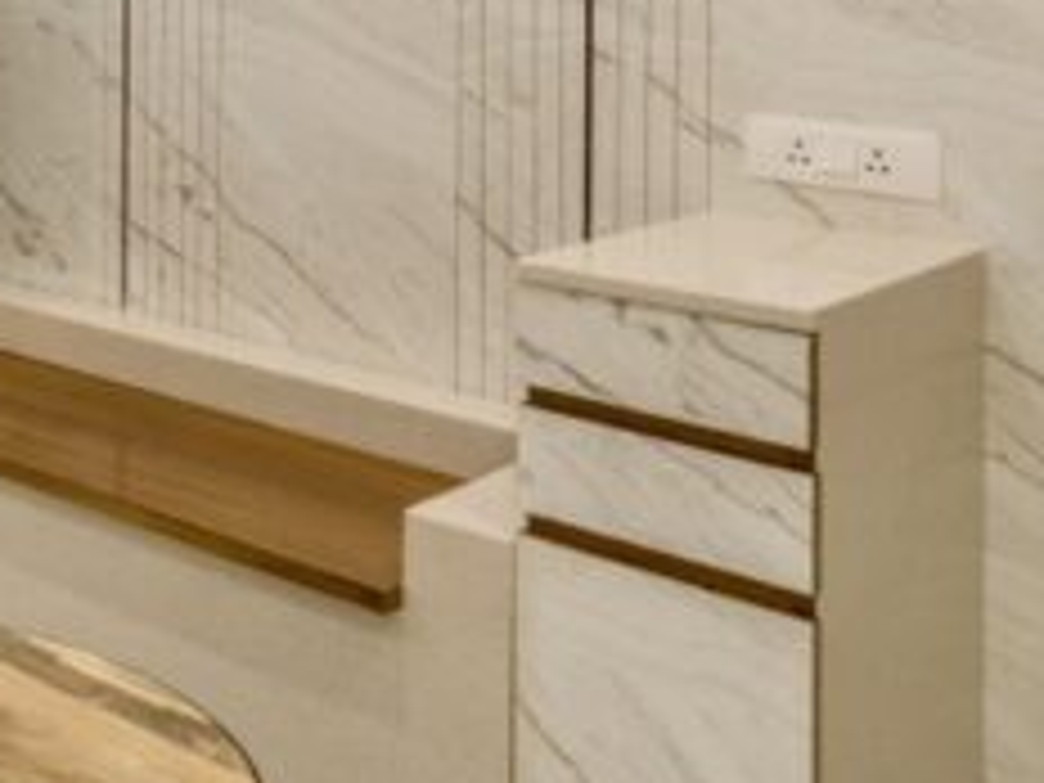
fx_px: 1629
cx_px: -360
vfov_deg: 24.9
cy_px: -104
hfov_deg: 28.3
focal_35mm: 54
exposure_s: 1/6
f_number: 9
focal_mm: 17
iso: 100
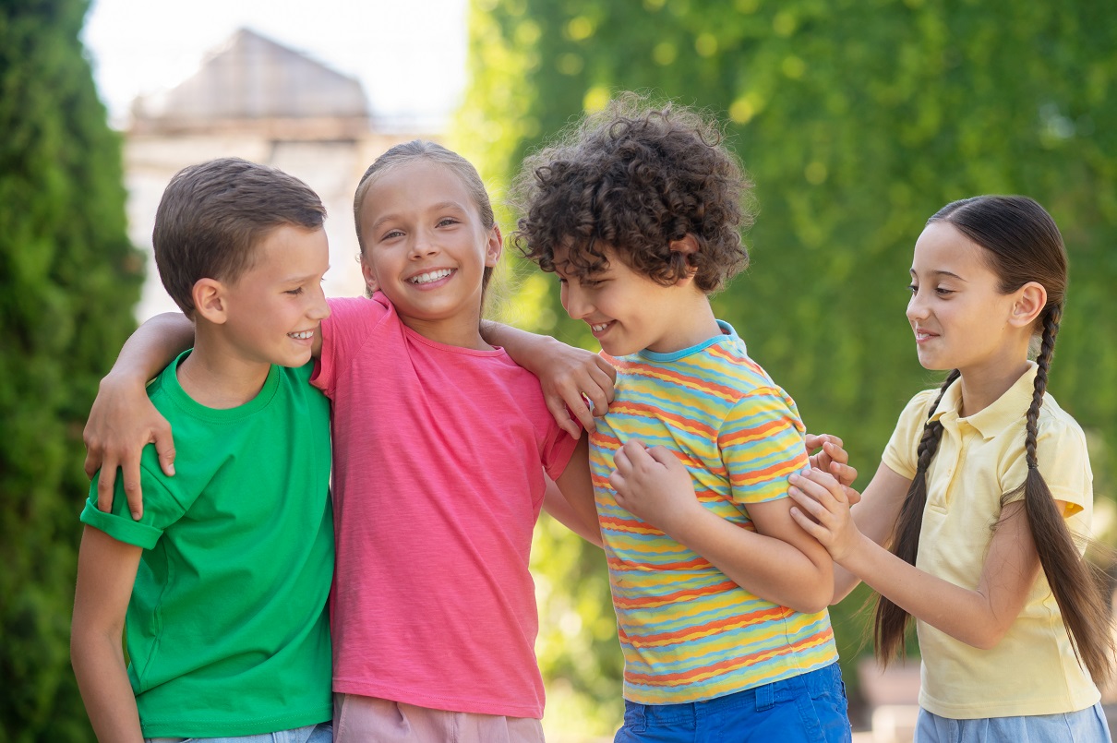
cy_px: 372
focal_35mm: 85
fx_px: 2635
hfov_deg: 23.9
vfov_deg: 16.0
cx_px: 558
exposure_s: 1/800
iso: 400
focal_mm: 85
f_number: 2.8
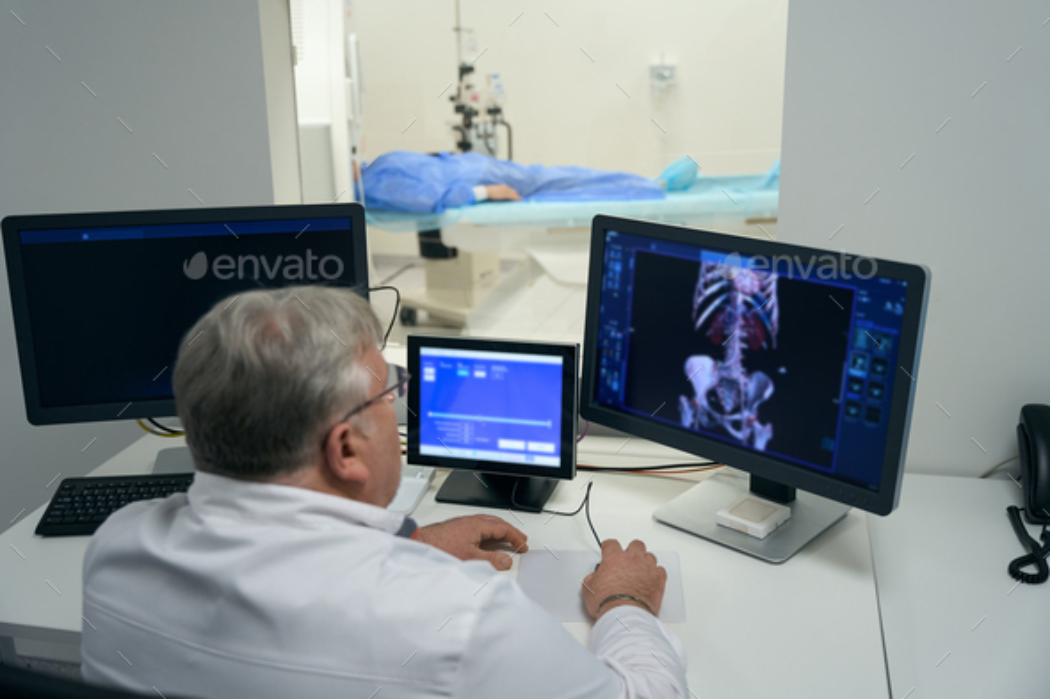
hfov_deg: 51.1
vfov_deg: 35.3
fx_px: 1099
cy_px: 350
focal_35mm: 38
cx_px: 525
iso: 640
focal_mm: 37.7
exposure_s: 1/200
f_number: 2.8
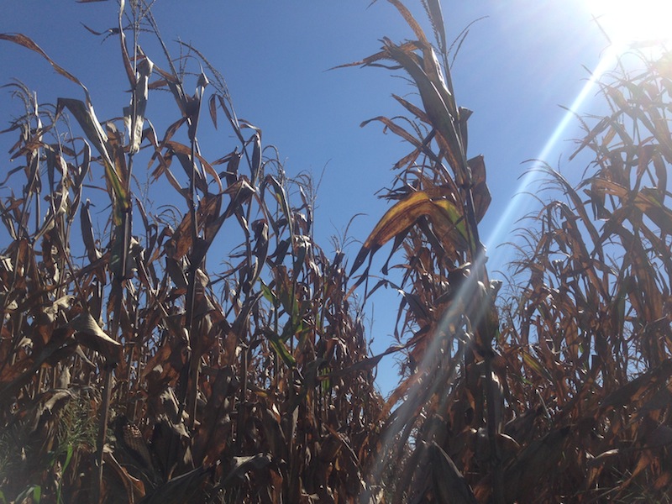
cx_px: 336
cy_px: 252
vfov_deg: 42.9
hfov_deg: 55.4
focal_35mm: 33
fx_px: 641
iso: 50
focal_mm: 4.12
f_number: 2.4
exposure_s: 1/2262
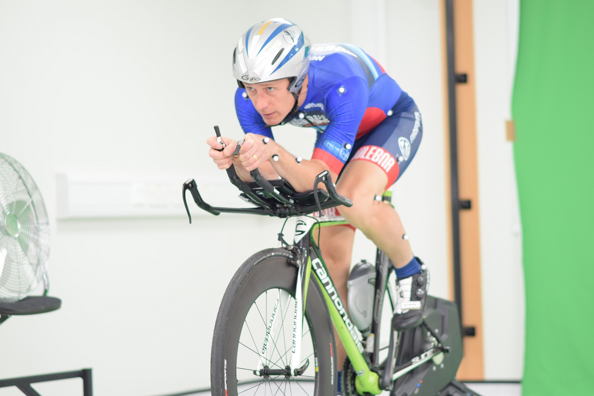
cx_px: 297
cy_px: 198
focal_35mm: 128
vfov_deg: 10.8
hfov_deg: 16.1
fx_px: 2104
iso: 640
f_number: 1.8
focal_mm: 85
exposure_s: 1/160
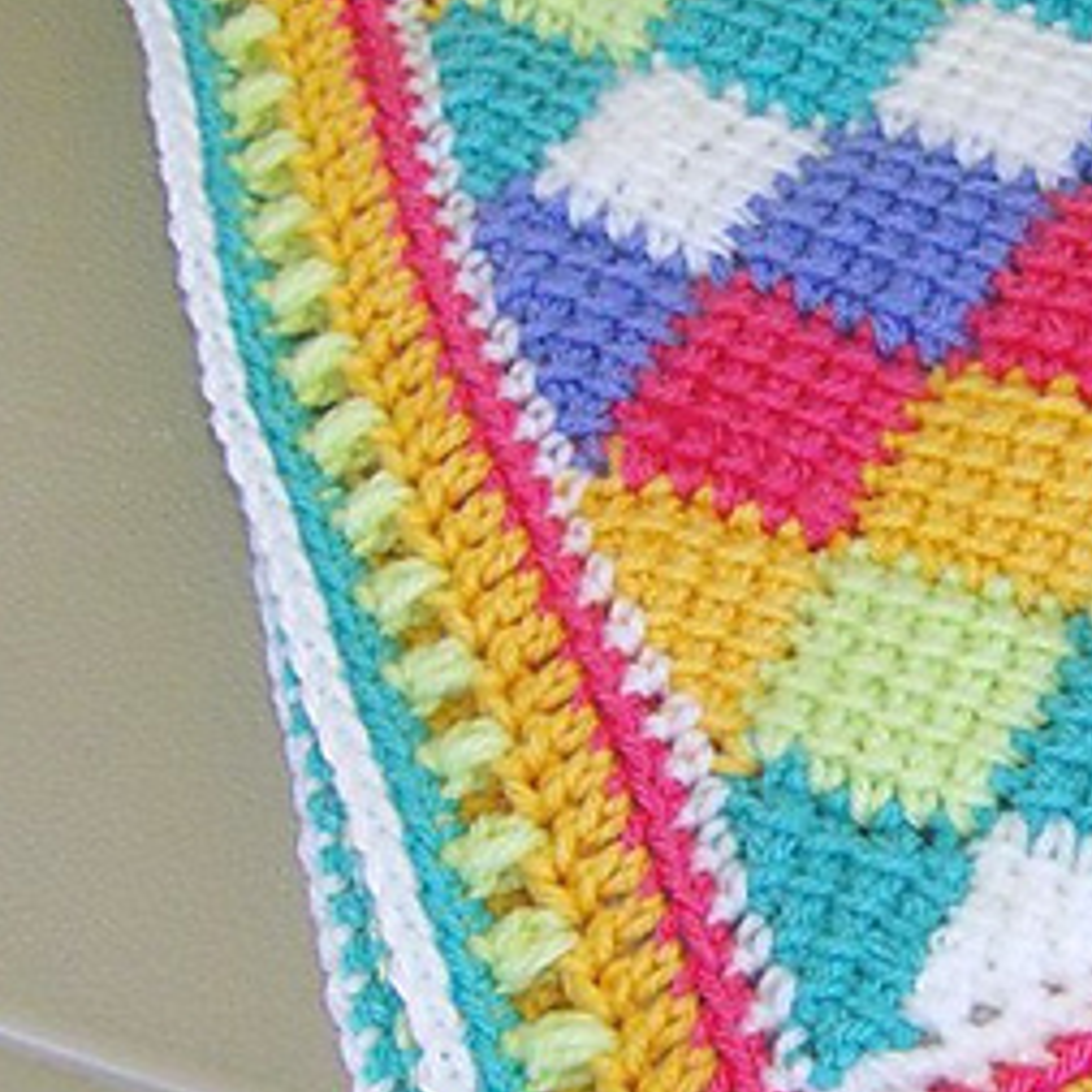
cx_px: 1032
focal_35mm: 63
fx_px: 2248
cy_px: 725
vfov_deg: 27.1
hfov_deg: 26.2
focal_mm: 6
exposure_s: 1/992
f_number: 2.8
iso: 200
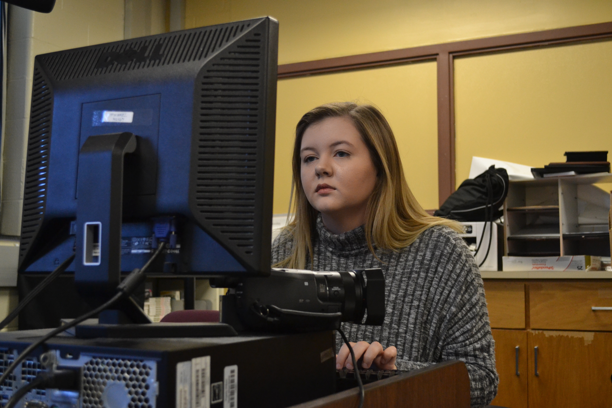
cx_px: 306
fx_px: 765
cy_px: 204
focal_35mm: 45
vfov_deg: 29.9
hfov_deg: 43.6
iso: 1600
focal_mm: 30
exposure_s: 1/100
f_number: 4.5
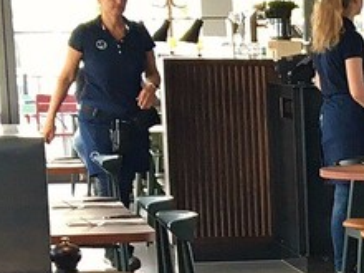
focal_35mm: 181
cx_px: 806
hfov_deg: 9.9
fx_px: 1903
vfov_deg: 8.1
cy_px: 372
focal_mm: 4.15
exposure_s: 1/33
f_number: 2.2
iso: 25
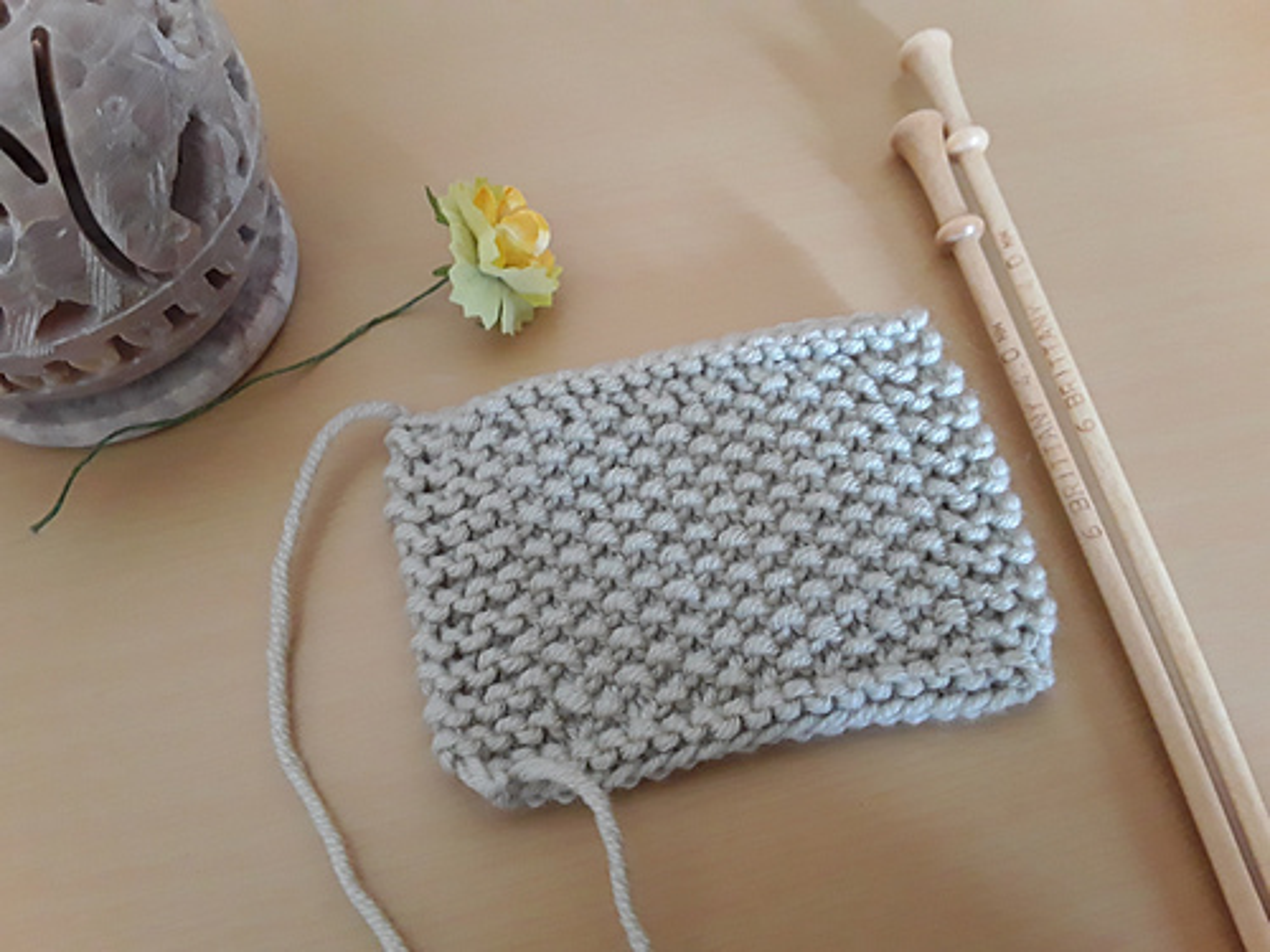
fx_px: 991
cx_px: 635
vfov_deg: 51.4
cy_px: 476
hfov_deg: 65.3
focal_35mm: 27
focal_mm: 2.91
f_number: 1.9
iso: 200
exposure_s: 1/17
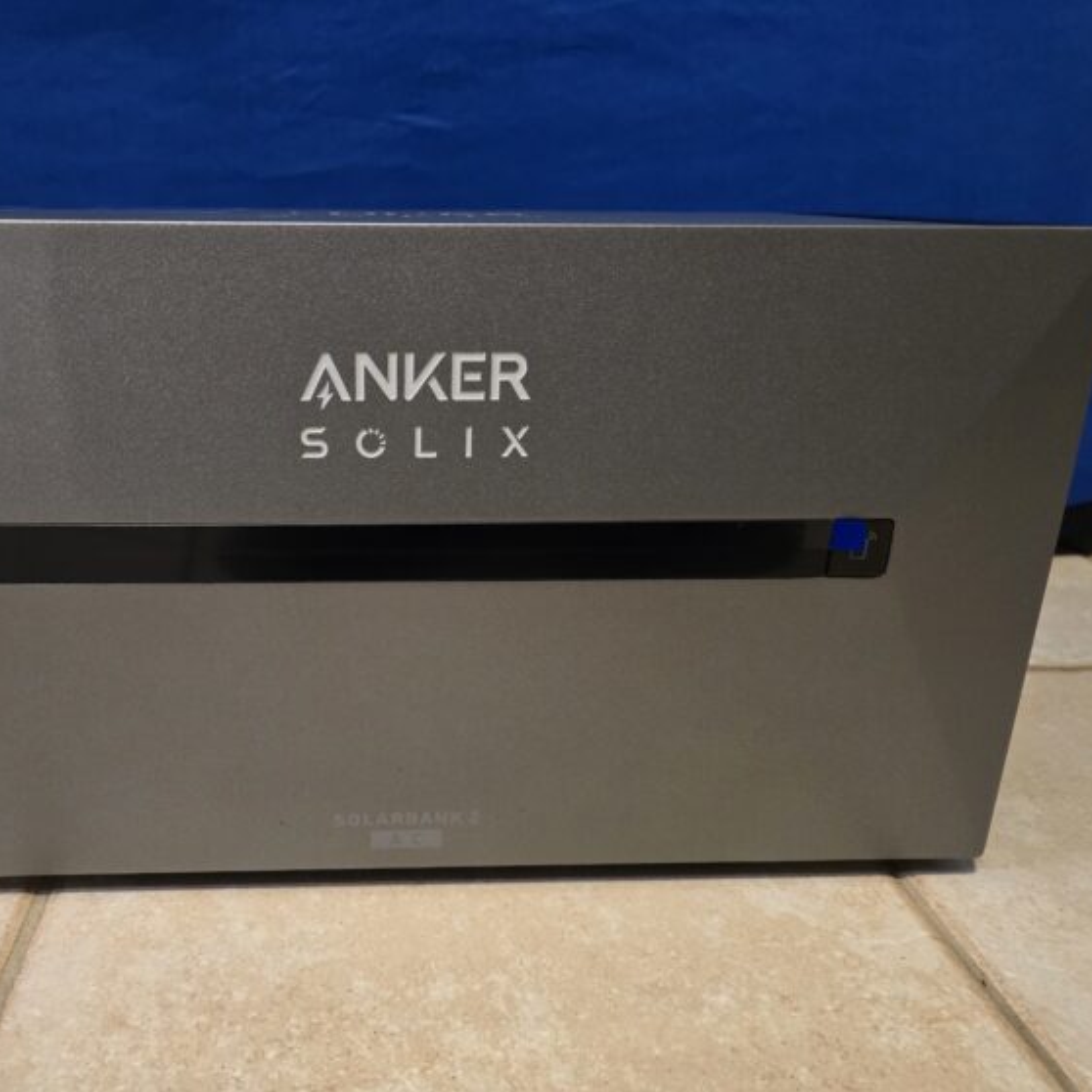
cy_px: 562
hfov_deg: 56.4
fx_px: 999
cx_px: 389
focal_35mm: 28
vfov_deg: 57.3
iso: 1250
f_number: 1.7
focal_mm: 6.3
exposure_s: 1/50
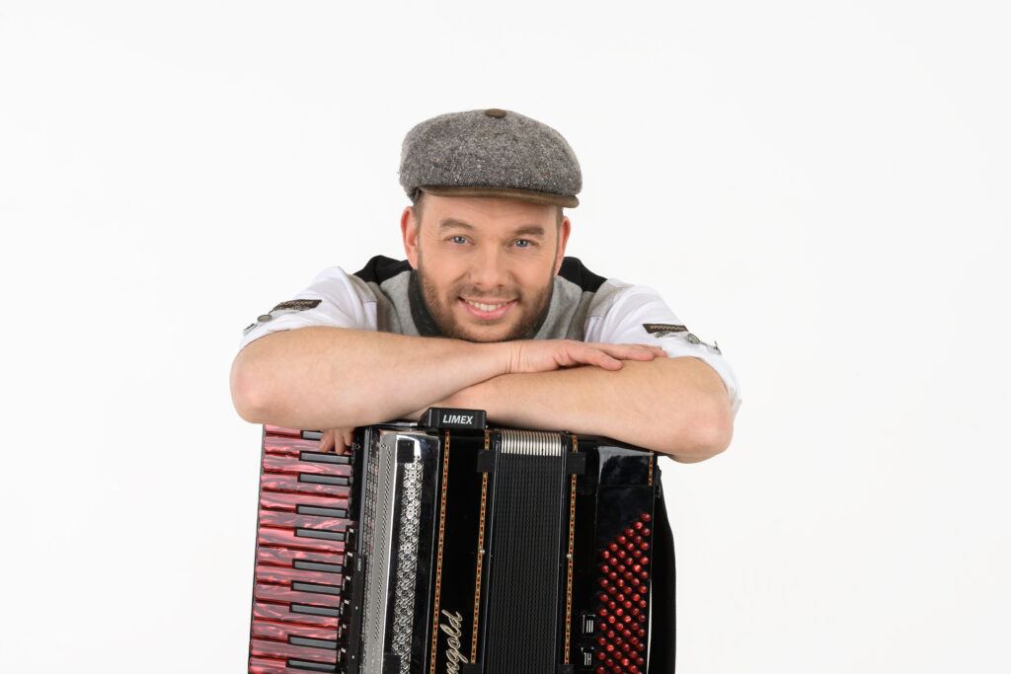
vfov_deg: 18.2
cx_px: 506
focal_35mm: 75
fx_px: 2106
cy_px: 337
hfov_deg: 27.0
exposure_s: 1/125
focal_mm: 75
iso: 100
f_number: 16
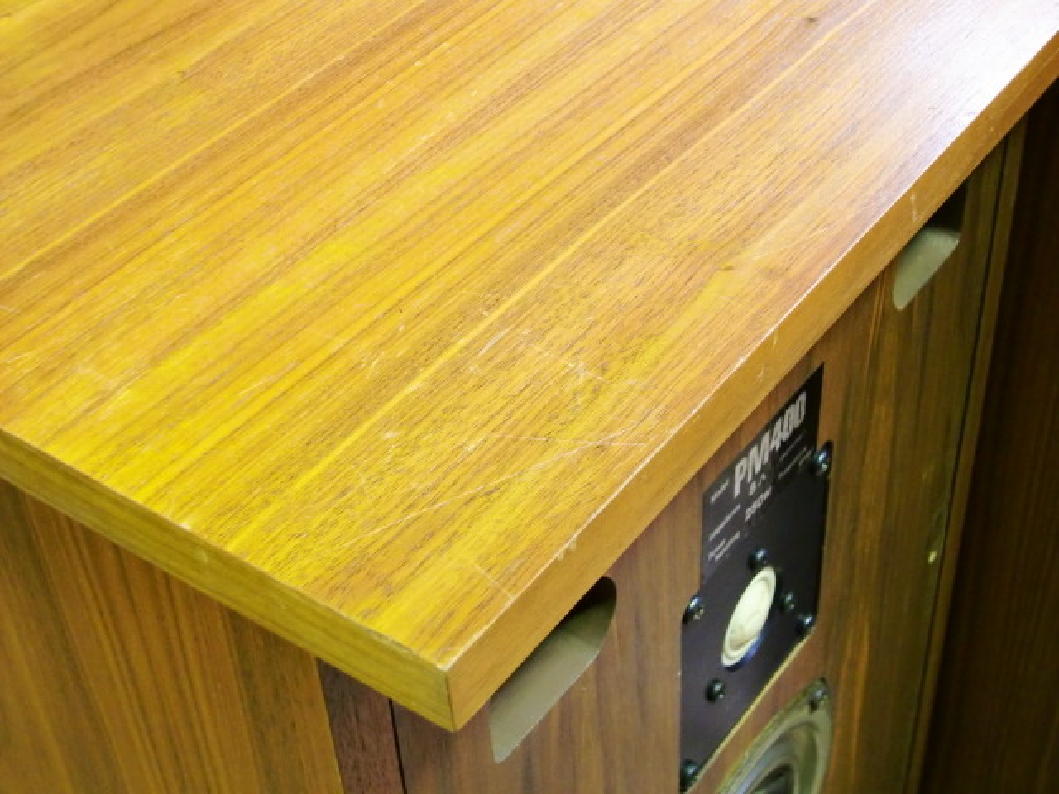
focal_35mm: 55
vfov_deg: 26.6
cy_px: 397
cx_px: 530
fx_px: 1683
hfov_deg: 34.9
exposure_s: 1/20
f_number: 3.6
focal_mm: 9.8
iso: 400
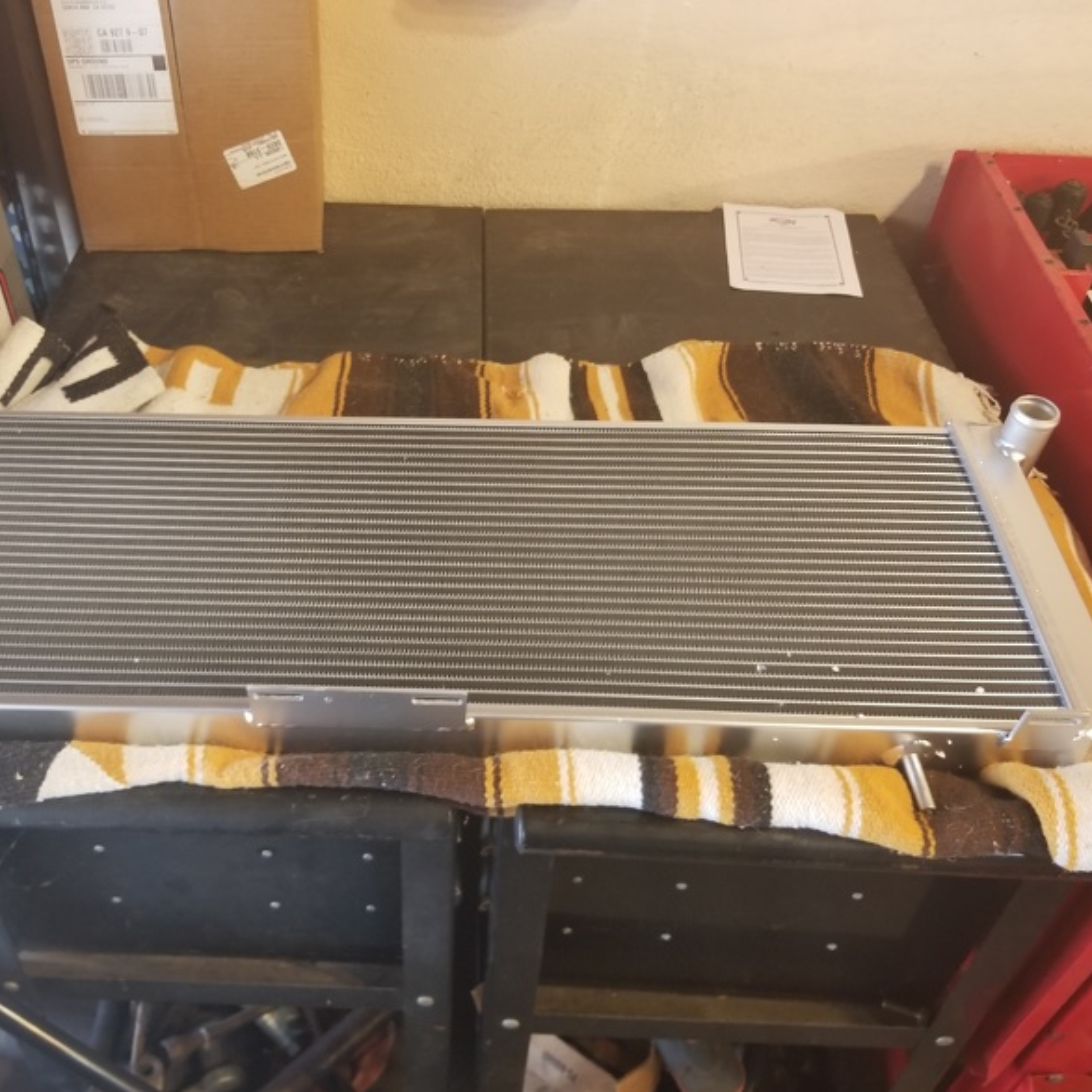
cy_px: 543
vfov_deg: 52.5
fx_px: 1106
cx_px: 419
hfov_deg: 52.0
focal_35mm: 31
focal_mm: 4.25
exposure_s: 1/13
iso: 250
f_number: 1.7
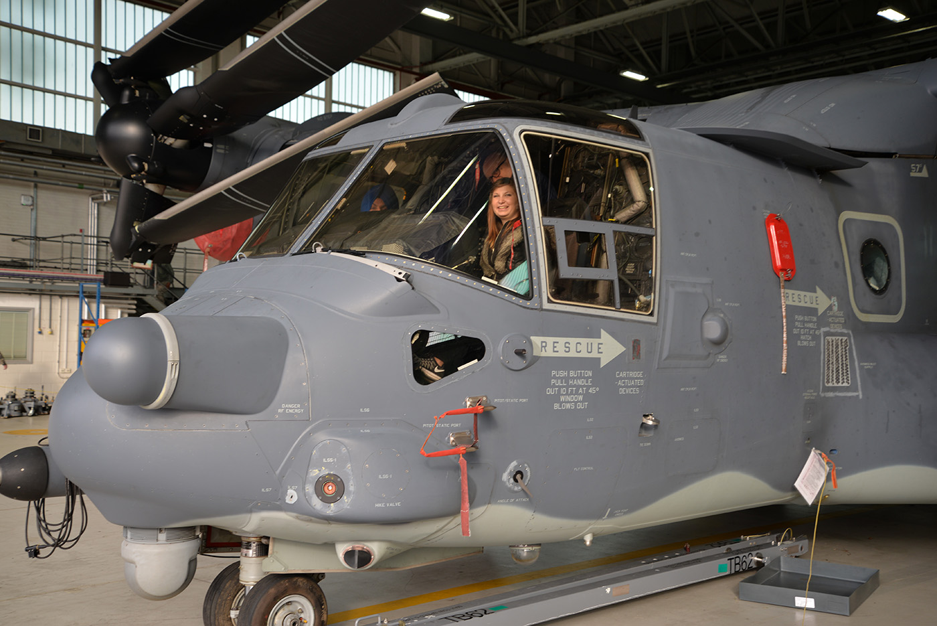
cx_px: 468
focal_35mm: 40
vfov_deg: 33.4
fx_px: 1042
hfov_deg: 48.4
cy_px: 313
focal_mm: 40
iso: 200
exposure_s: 1/100
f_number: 5.6
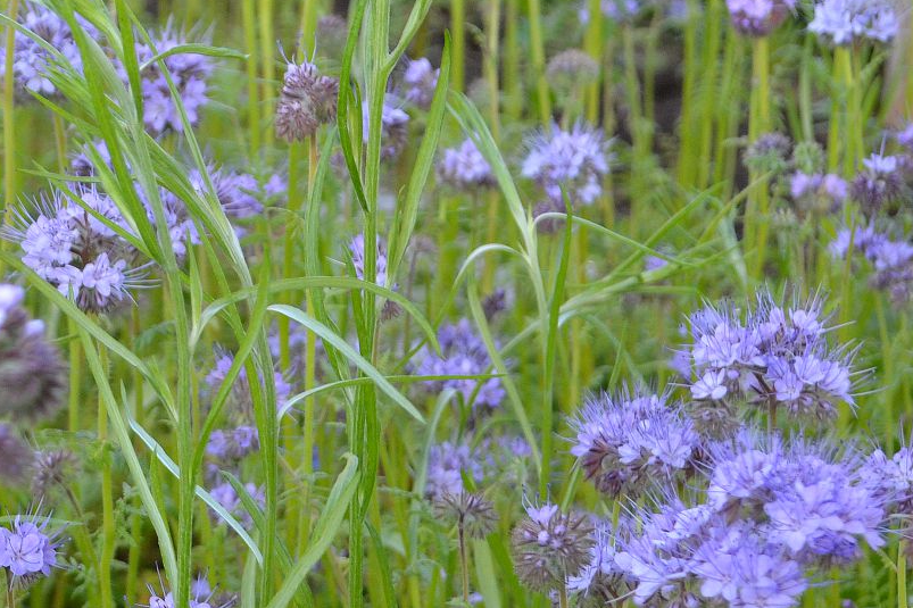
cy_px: 640
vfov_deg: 9.6
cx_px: 58
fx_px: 3600
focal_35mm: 142
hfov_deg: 14.3
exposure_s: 1/125
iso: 360
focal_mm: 38
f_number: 5.6
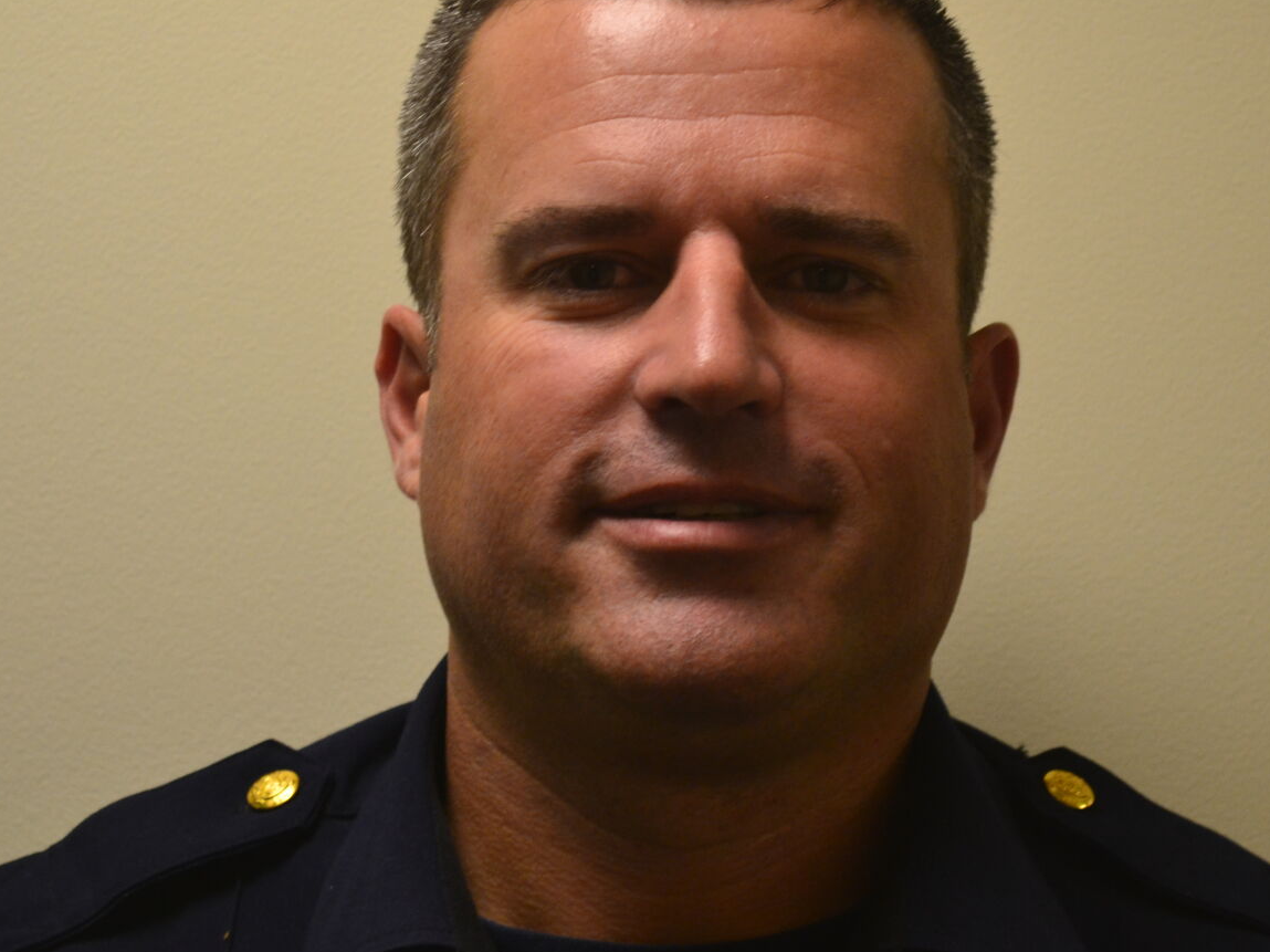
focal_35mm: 122
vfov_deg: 12.2
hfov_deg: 16.2
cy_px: 327
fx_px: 4465
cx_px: 774
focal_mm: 55
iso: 800
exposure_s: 1/60
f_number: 5.6
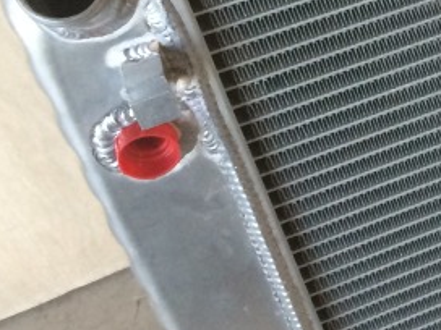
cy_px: -40
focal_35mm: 109
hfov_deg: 15.9
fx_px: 1389
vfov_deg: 13.3
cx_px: 736
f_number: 2.2
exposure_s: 1/30
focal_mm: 4.15
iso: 50
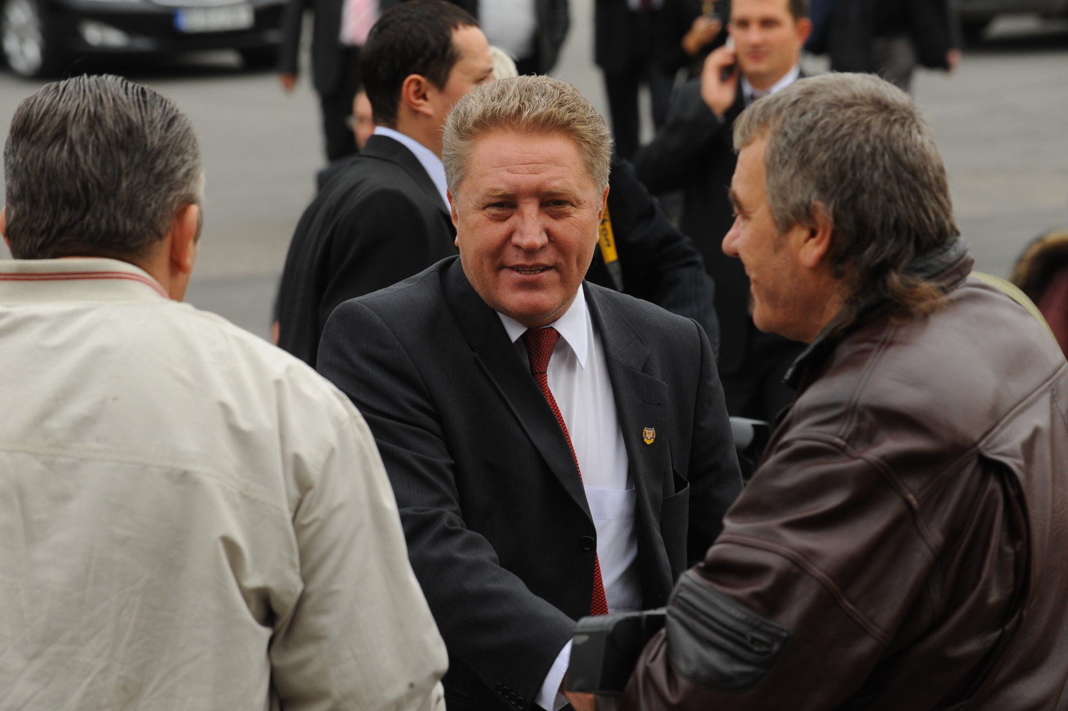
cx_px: 534
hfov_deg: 11.4
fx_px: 5337
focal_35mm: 180
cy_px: 356
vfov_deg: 7.6
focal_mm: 180
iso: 800
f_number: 9
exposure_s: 1/320
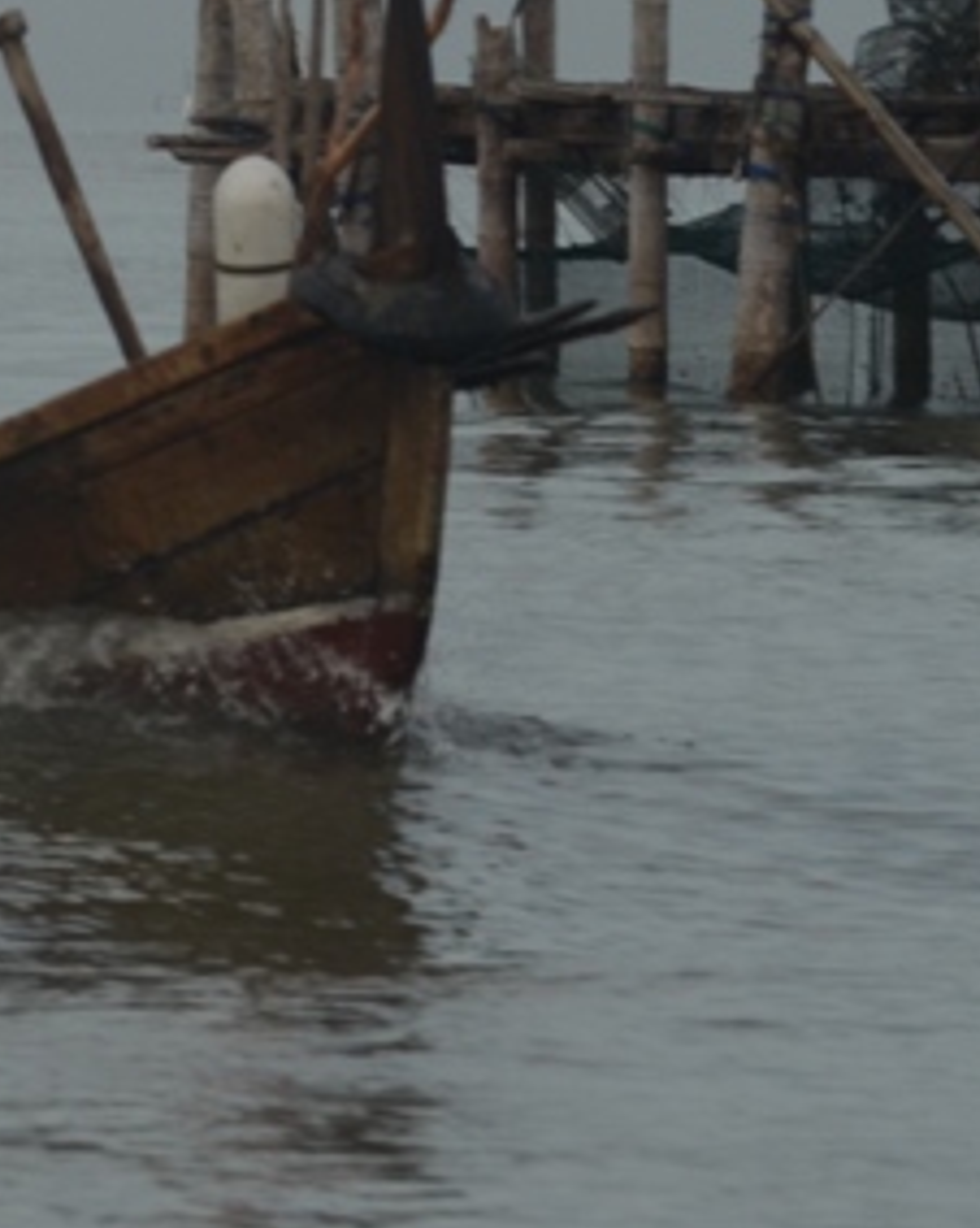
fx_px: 22539
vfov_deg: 3.1
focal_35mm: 621
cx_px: -902
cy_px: 108
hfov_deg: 2.5
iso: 200
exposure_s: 1/250
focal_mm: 122
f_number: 11
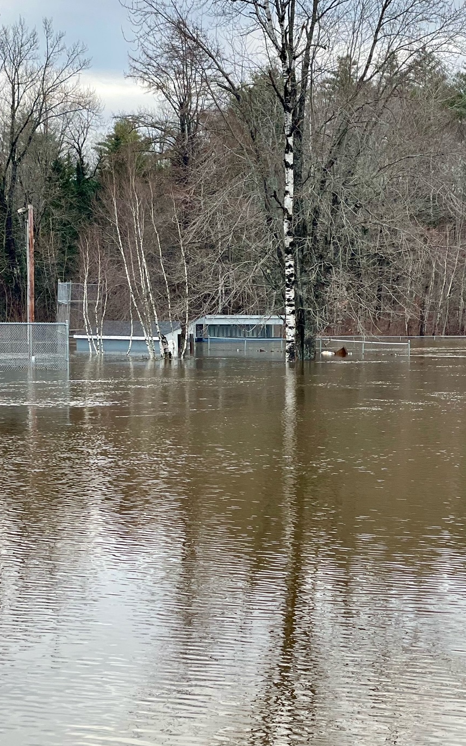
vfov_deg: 25.4
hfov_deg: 16.1
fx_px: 1647
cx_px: 270
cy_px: 469
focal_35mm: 81
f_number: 2
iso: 32
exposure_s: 1/122
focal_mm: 6
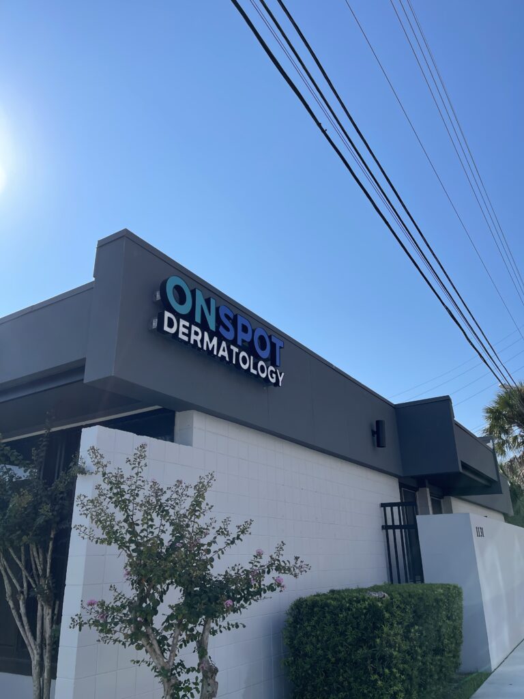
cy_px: 350
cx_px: 262
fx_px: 505
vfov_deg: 69.4
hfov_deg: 54.9
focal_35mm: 25
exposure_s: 1/5376
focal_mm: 5.1
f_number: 1.6
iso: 32
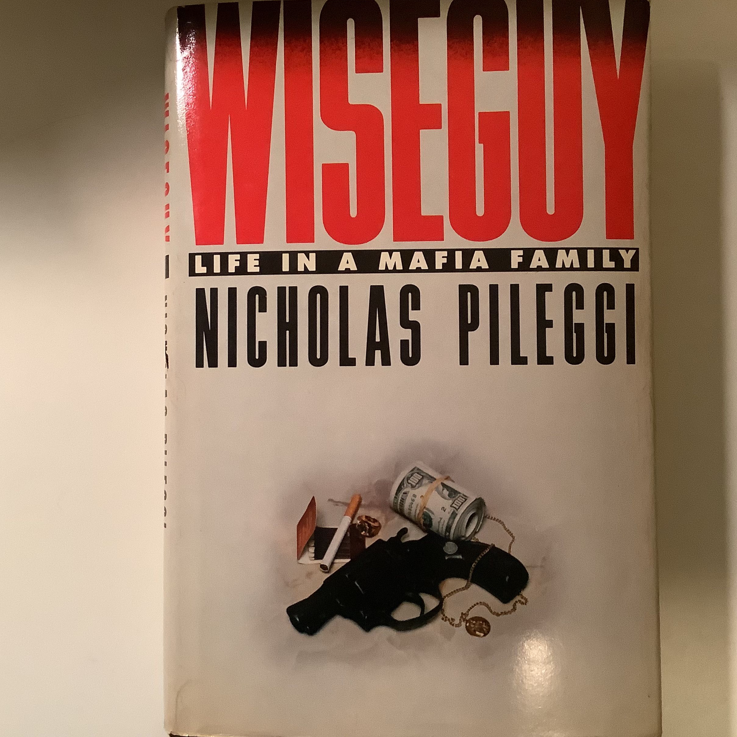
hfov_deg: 44.9
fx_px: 891
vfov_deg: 44.9
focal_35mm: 37
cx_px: 395
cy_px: 365
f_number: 2.4
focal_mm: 3.3
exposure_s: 1/40
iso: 250
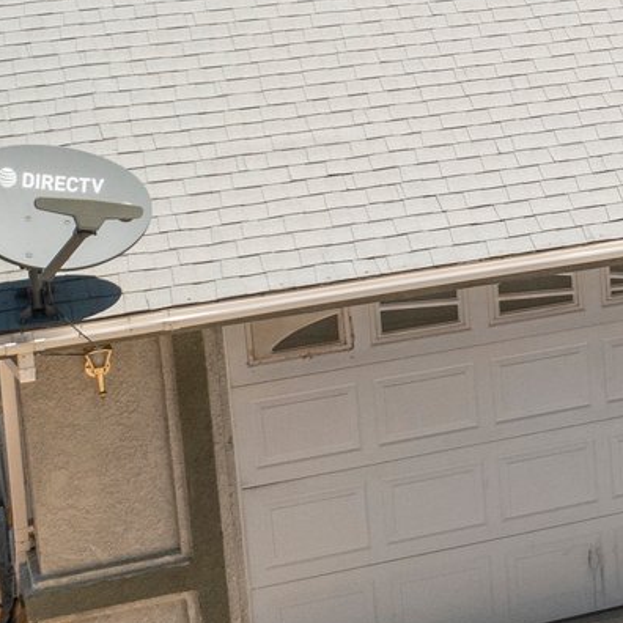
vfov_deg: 14.0
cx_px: 1254
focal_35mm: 123
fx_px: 2505
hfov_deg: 12.5
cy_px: 17
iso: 100
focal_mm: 10.26
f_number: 4
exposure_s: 1/120
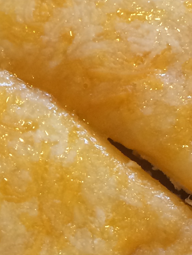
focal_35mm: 124
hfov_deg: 11.6
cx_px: -65
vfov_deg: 15.9
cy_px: 145
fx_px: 916
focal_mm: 4.15
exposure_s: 1/30
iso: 100
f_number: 2.2
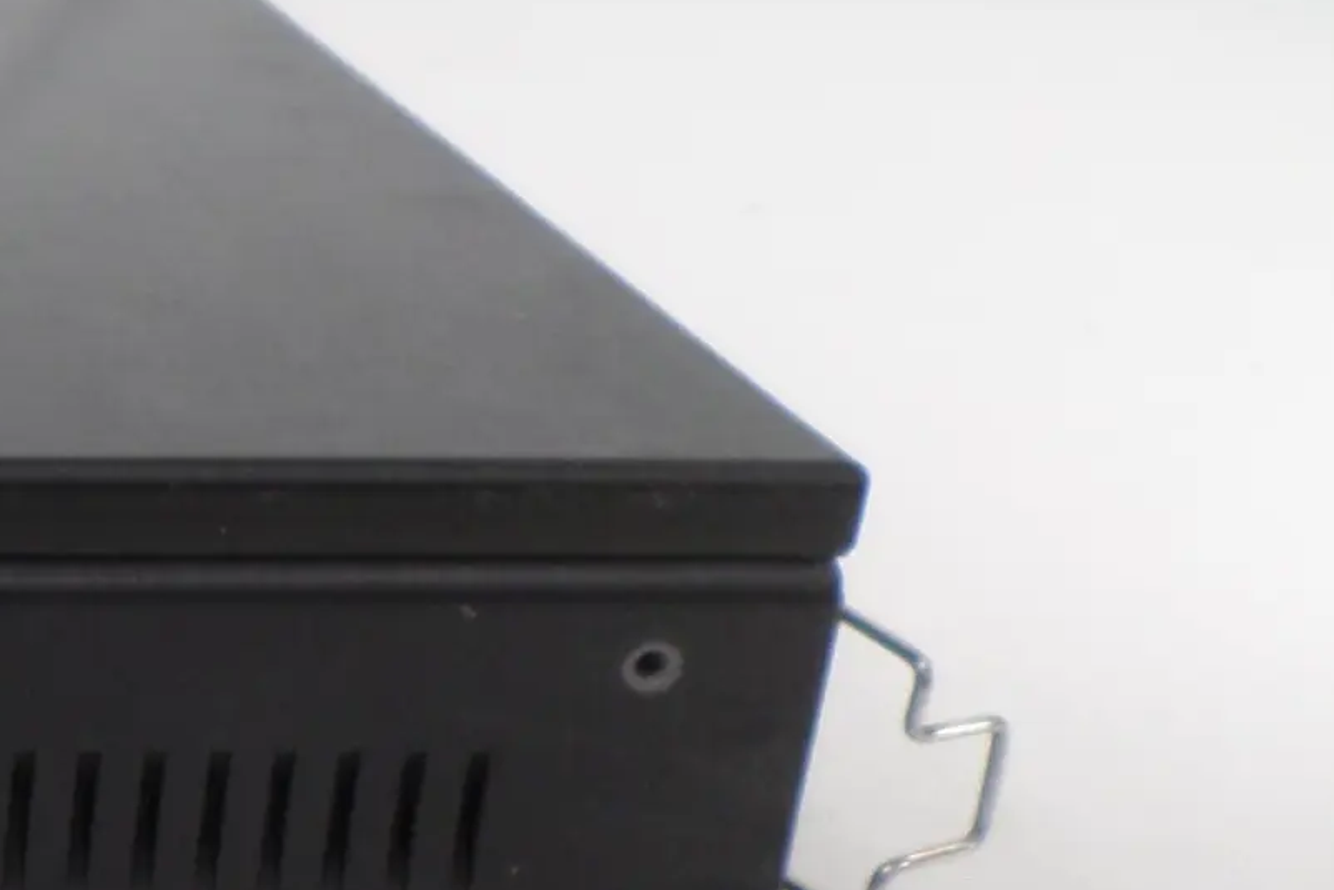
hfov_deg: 20.9
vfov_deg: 16.3
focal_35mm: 83
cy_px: 749
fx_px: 3076
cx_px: -639
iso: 80
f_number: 2.5
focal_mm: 4.5
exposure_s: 1/30
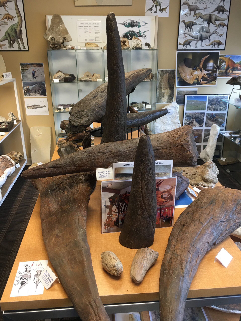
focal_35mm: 29
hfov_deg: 48.2
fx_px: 269
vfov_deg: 61.7
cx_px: 120
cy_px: 160
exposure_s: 1/15
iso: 32
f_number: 2.2
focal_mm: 4.15
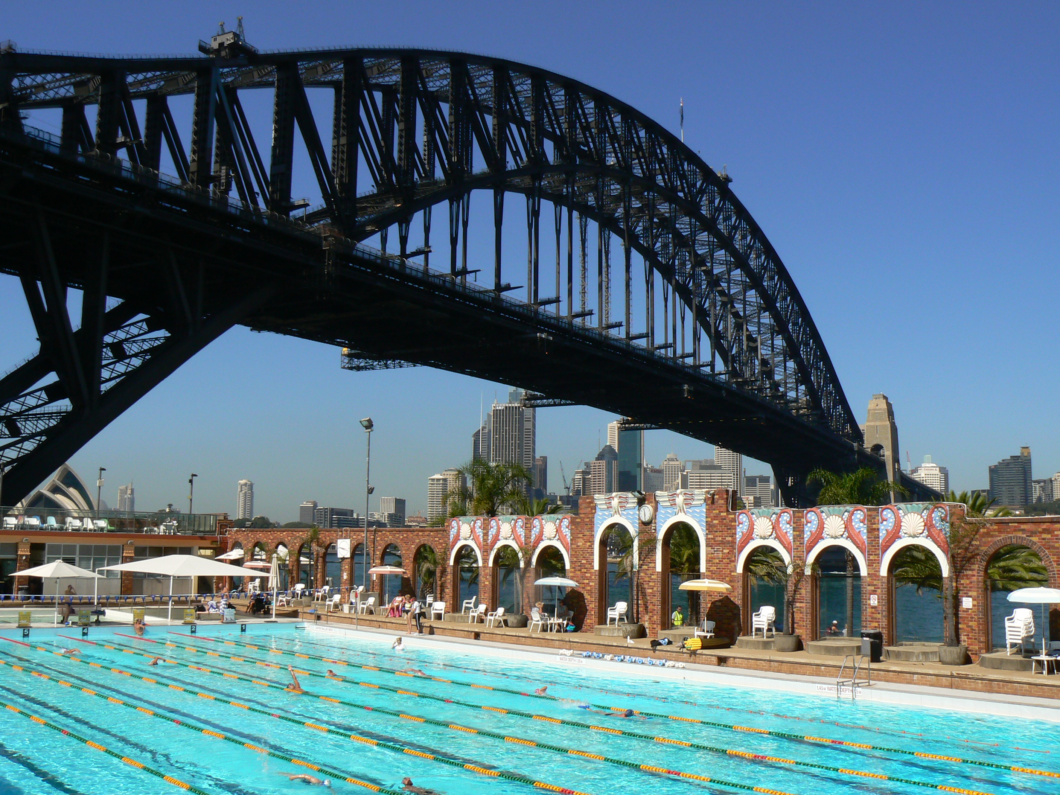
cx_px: 530
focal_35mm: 36
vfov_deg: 39.7
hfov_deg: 51.4
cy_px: 398
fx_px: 1102
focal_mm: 6
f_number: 5.6
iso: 80
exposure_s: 1/400
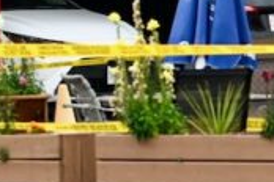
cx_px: -465
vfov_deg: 1.7
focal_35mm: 795
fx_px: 6050
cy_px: 62
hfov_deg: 2.6
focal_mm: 135
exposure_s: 1/640
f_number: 8
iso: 2000
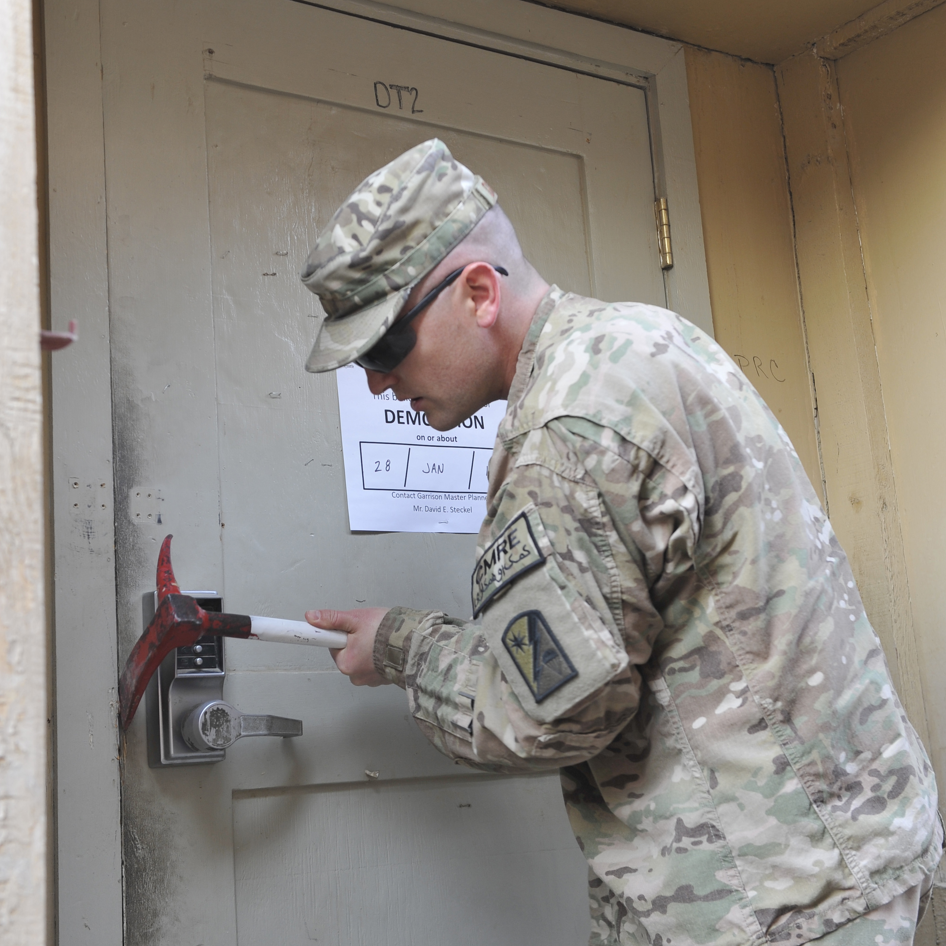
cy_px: 451
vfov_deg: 32.8
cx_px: 473
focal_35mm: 52
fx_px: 1608
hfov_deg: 32.8
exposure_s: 1/60
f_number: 5
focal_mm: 40
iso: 400
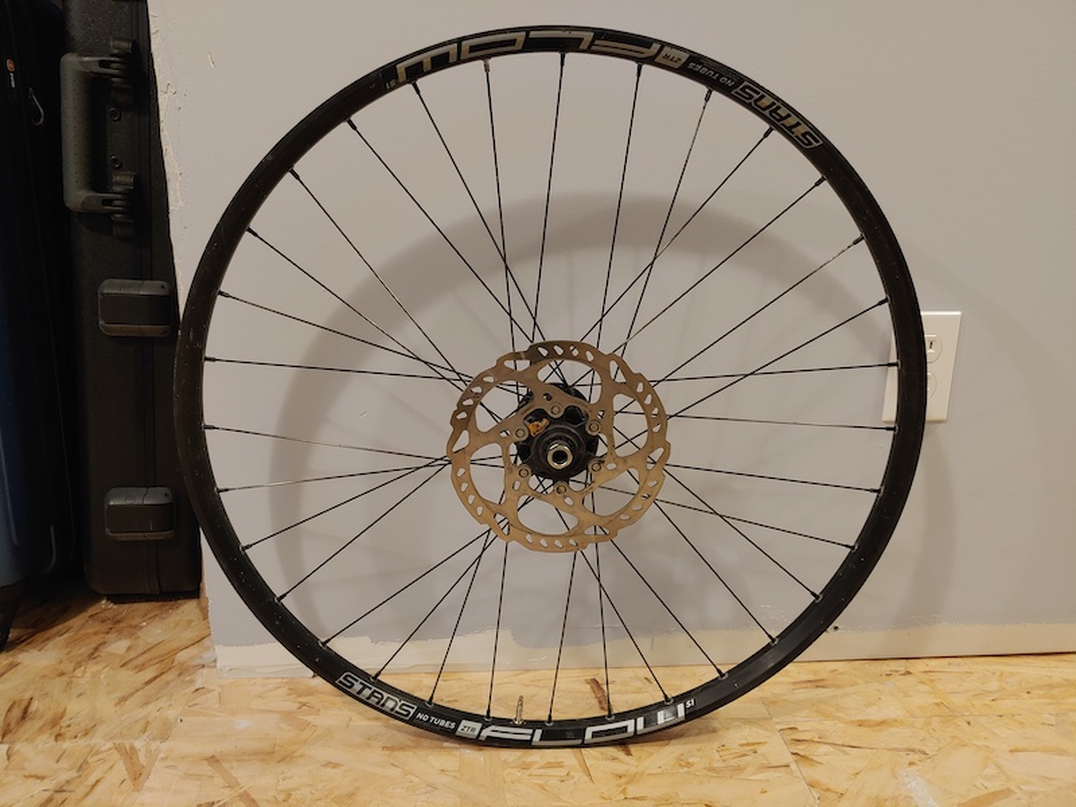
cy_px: 404
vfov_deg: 54.9
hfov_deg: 69.4
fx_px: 777
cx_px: 538
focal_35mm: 25
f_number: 1.5
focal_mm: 4.23
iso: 200
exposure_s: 1/30
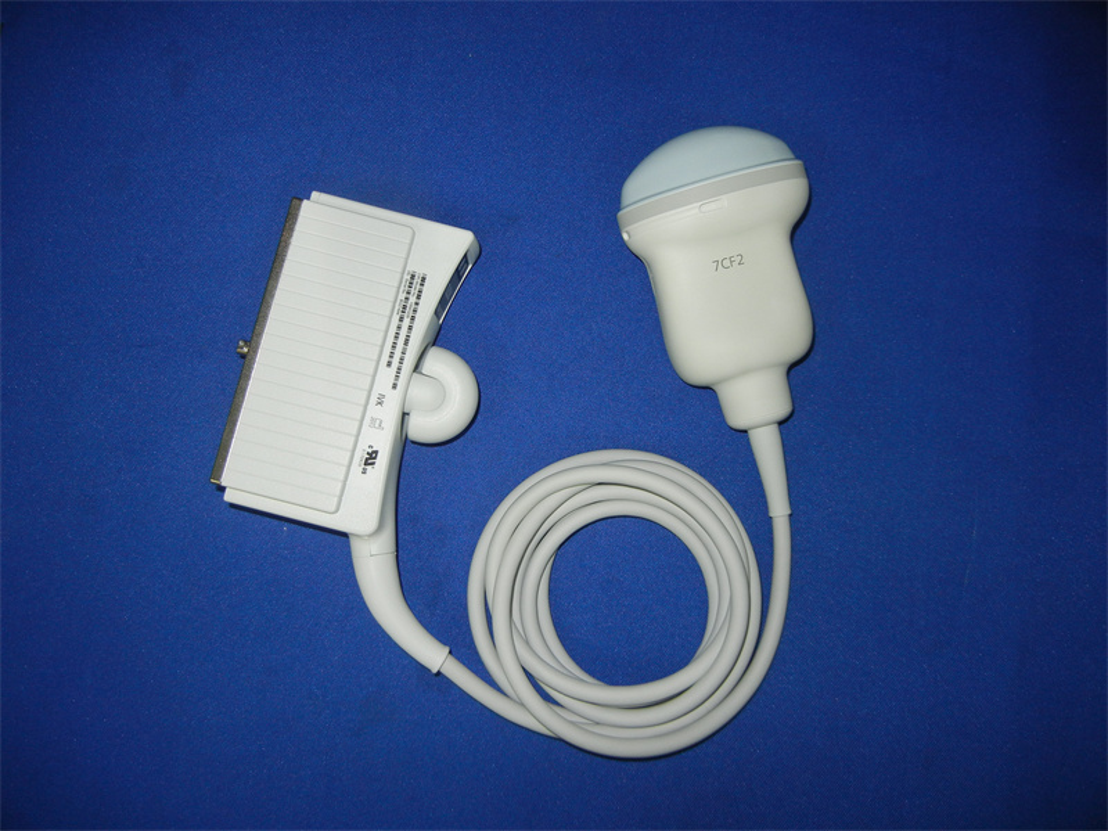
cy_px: 416
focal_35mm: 30
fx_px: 960
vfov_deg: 46.8
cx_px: 554
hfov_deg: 60.0
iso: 200
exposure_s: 1/30
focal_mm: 5.4
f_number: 3.5
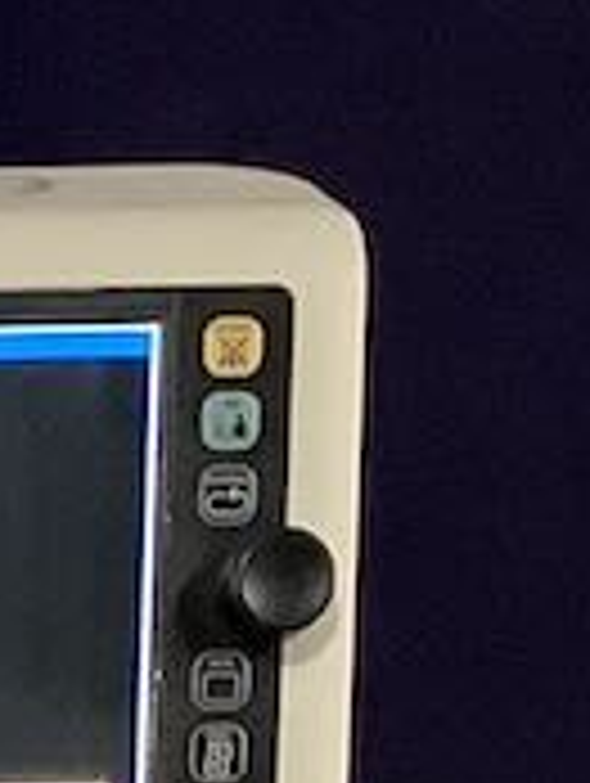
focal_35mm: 228
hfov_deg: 5.9
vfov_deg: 7.6
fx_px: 5169
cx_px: -1347
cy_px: 2358
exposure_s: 1/40
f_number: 2.4
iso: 320
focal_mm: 3.3
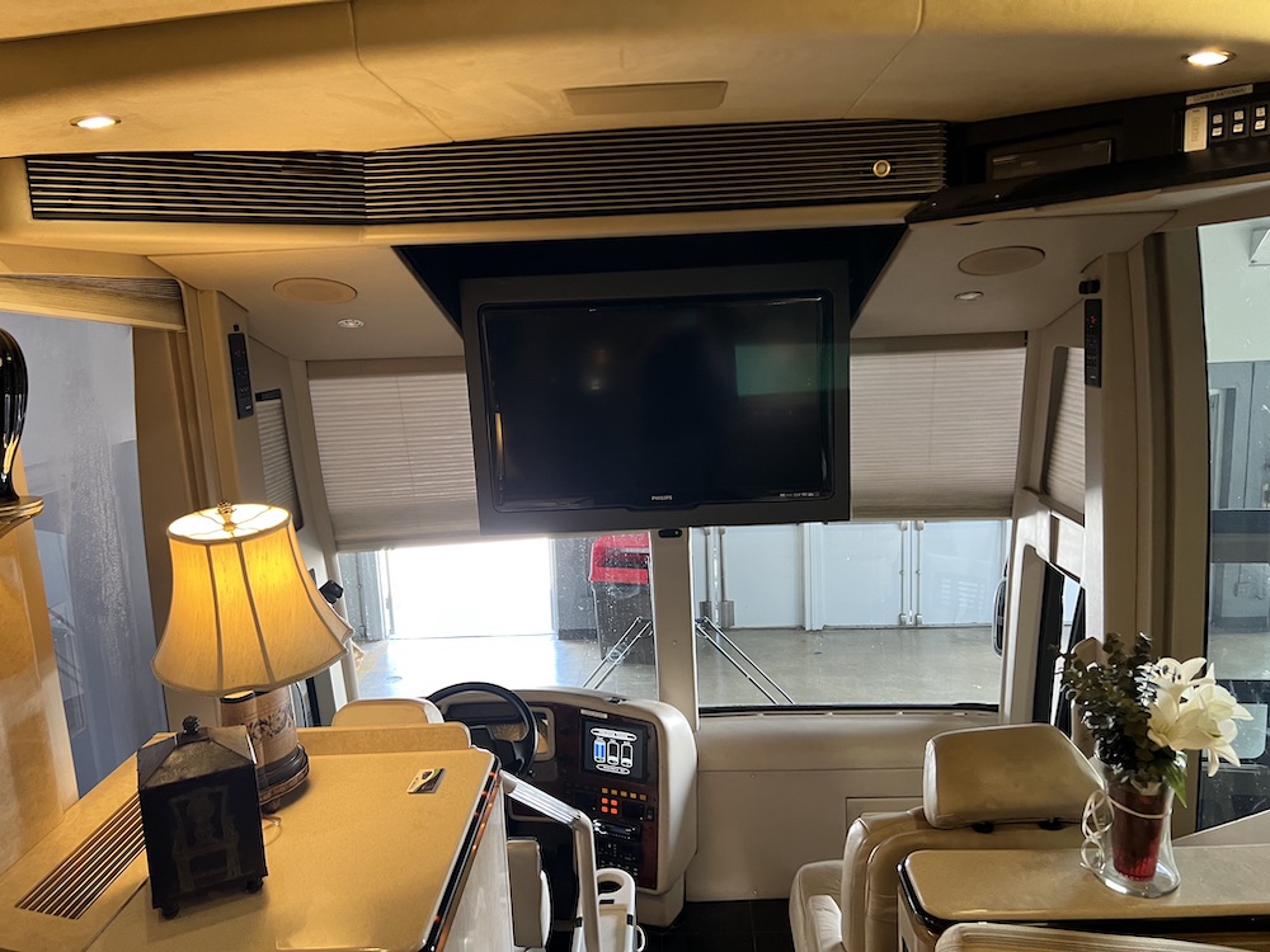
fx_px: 954
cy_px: 476
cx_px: 635
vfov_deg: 53.1
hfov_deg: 67.3
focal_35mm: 26
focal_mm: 5.7
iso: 160
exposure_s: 1/60
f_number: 1.5
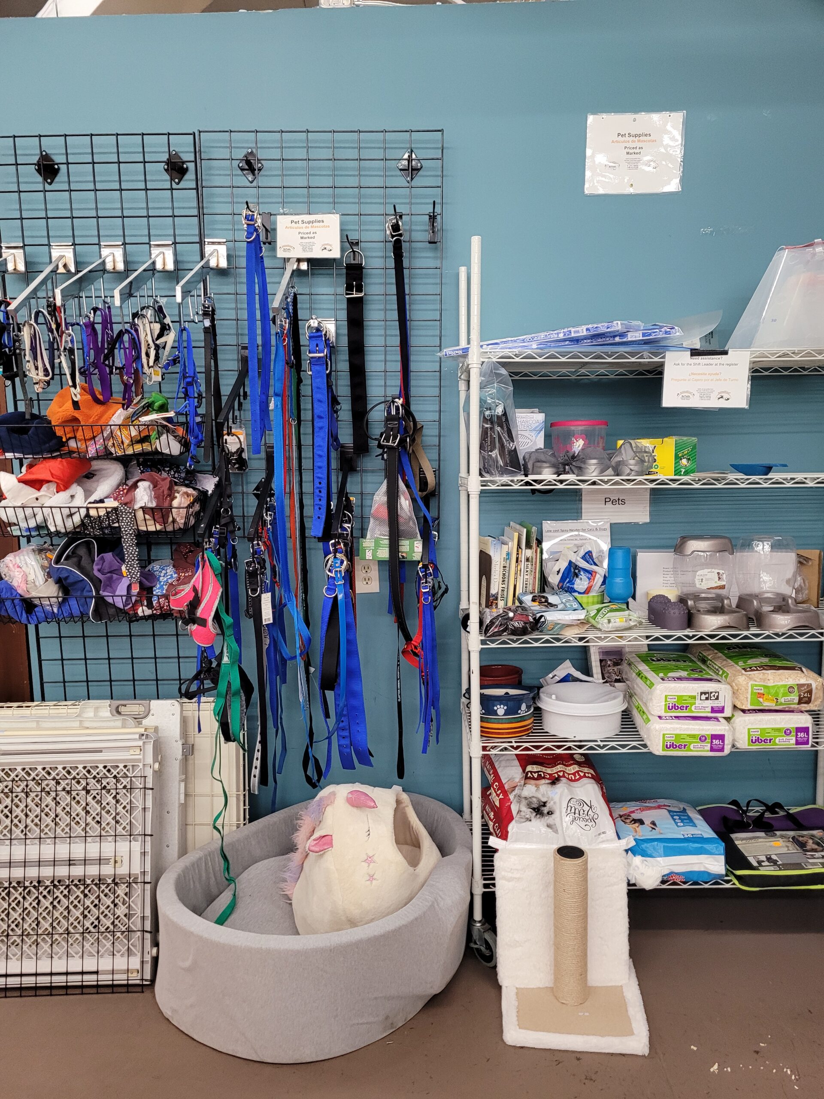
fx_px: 825
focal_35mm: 26
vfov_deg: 67.3
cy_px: 550
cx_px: 412
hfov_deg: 53.1
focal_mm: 5.4
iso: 320
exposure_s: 1/120
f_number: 1.8
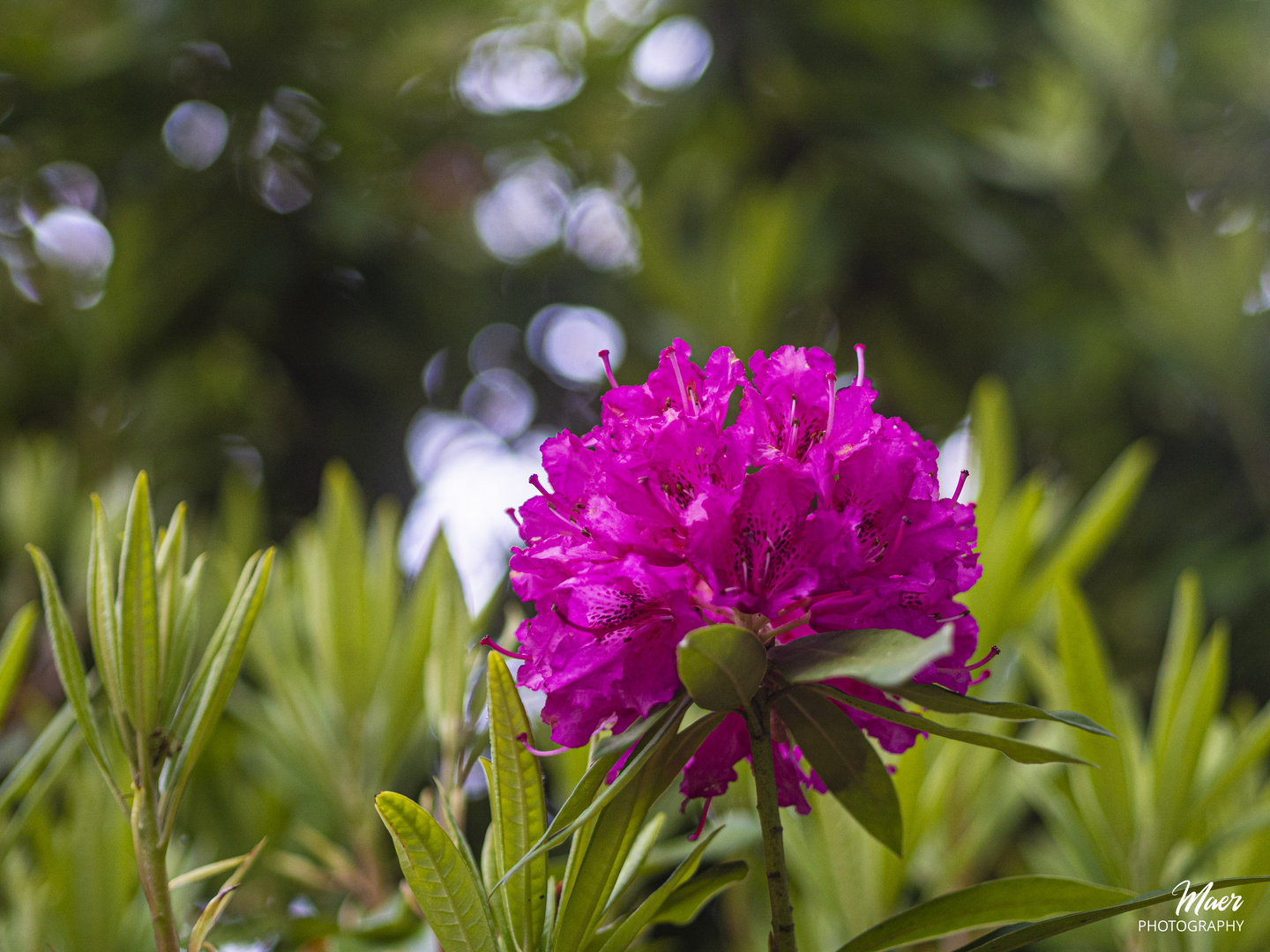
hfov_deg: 21.8
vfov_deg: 16.4
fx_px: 3302
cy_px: 476
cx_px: 635
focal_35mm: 90
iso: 200
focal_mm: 45
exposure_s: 1/640
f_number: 1.8
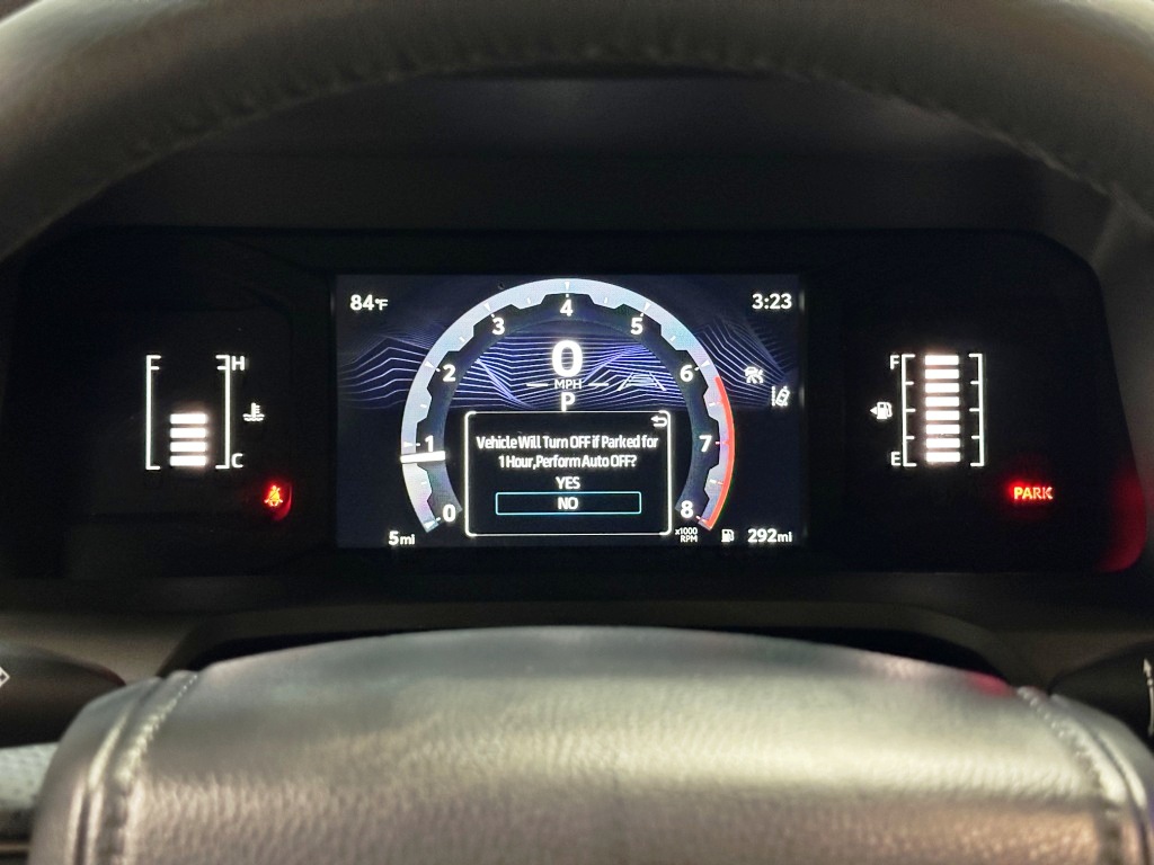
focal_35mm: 48
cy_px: 432
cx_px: 577
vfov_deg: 30.3
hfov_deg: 39.7
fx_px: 1600
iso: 640
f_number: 1.78
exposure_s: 1/30
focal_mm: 6.86
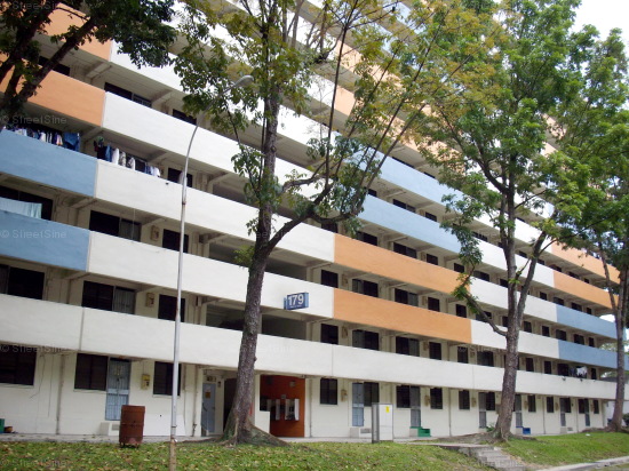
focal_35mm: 37
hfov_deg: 50.2
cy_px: 236
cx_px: 314
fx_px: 672
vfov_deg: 38.6
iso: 80
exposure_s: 1/250
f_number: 2.8
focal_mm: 6.2
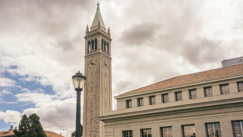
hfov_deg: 43.7
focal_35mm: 47
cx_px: 120
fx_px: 303
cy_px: 77
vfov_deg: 25.4
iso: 200
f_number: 18
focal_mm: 44
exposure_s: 1/200
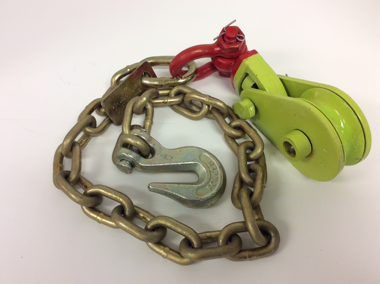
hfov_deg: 56.9
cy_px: 142
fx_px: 351
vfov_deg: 44.1
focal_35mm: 32
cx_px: 190
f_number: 2.4
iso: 50
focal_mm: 3.3
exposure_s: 1/24
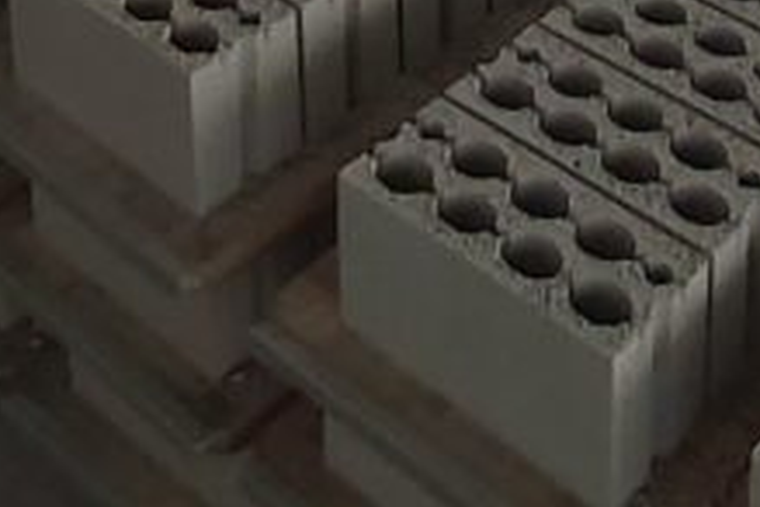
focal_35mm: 158
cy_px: -712
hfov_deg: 12.8
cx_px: 805
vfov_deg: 8.0
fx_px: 3335
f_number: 2.2
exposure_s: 1/155
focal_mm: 1.42
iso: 40
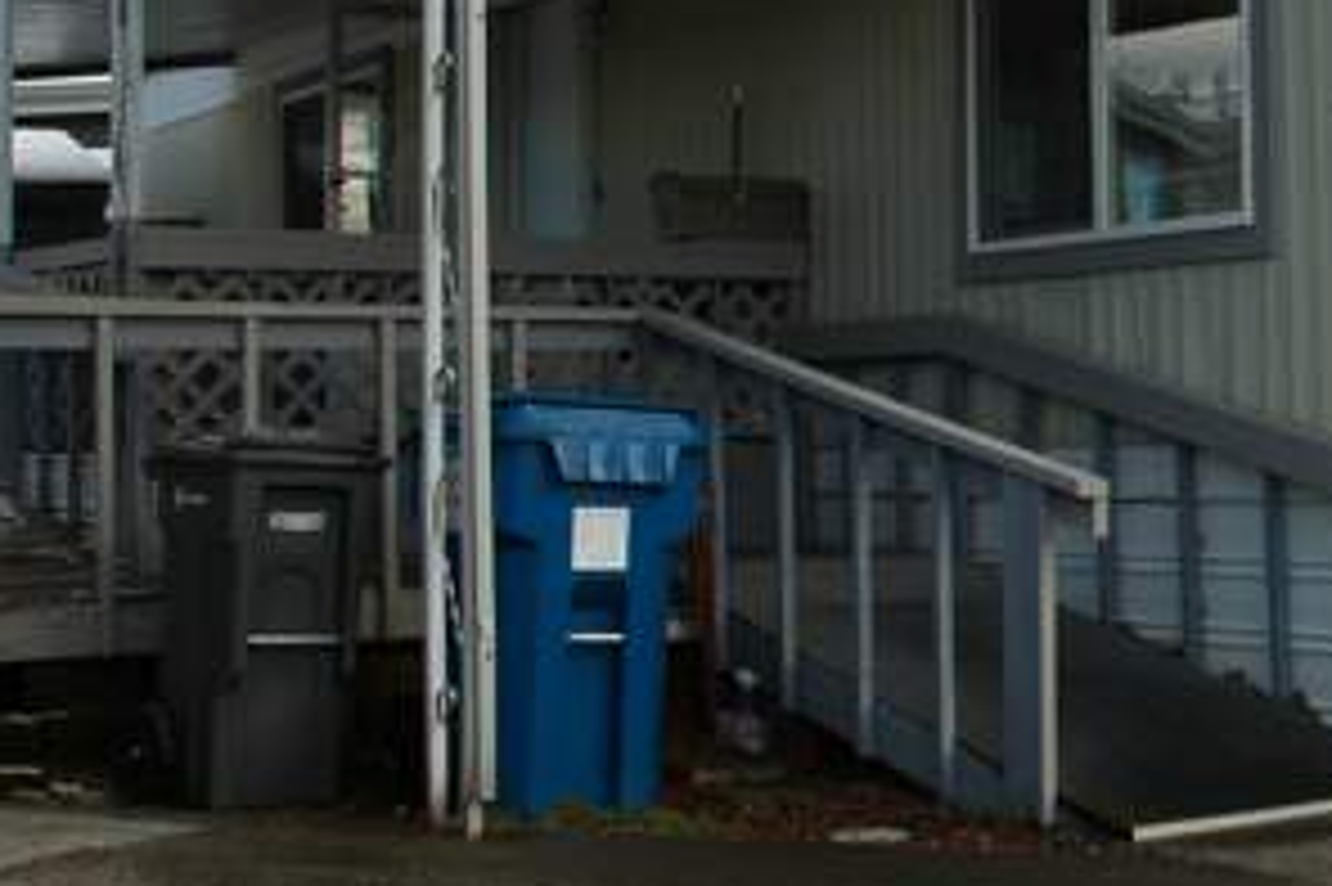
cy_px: 238
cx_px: 1328
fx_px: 2699
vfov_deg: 18.5
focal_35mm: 73
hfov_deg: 26.3
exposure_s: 1/160
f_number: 10
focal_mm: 18
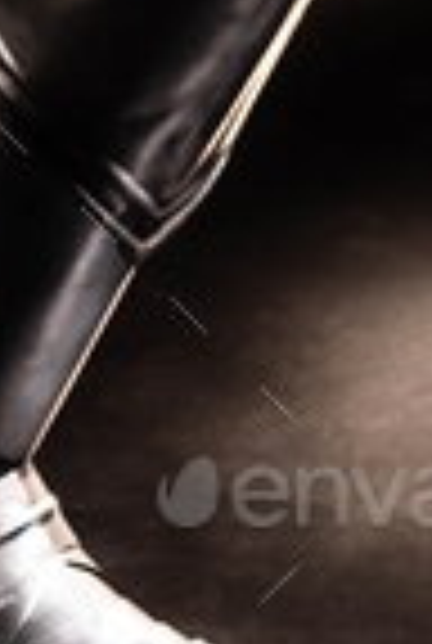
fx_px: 11589
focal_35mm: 647
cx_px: -328
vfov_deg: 3.1
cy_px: -892
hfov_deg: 2.1
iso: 200
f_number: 8
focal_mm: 105
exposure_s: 1/200
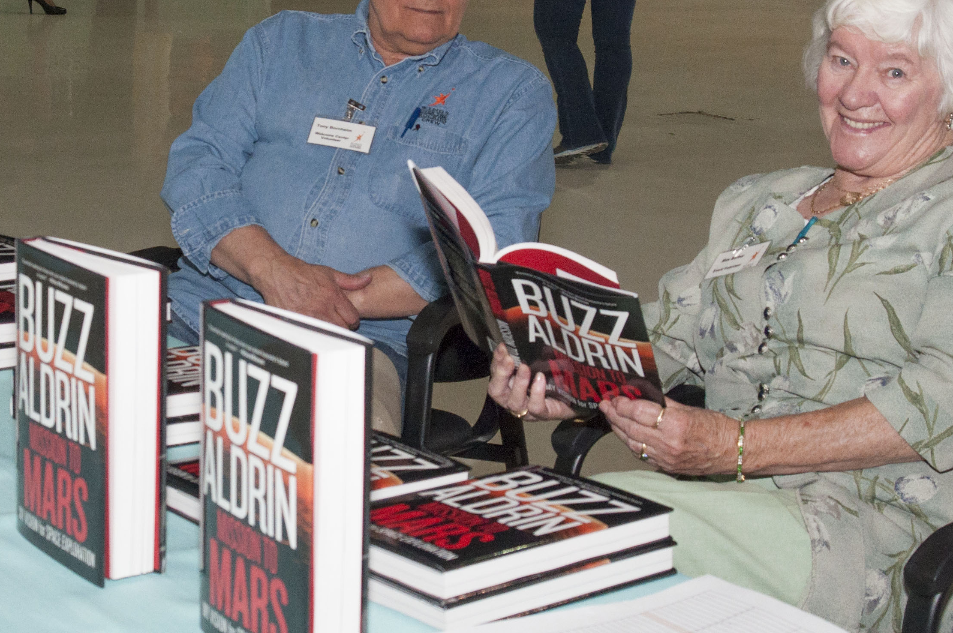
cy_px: 177
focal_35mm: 81
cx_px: 340
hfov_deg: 25.0
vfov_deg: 16.7
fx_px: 2142
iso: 720
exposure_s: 1/125
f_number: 7.1
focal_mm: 28
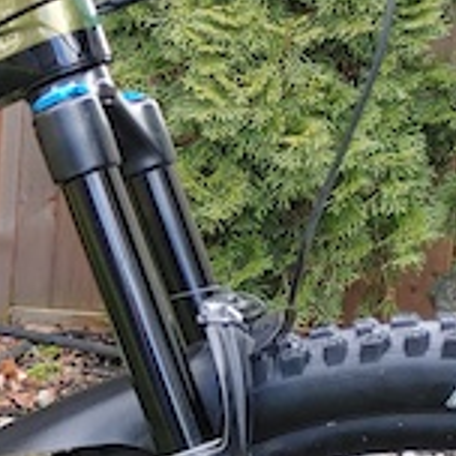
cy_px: 423
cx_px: -213
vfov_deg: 14.2
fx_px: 1803
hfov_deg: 13.6
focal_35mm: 121
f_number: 1.8
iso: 50
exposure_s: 1/129
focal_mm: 4.36
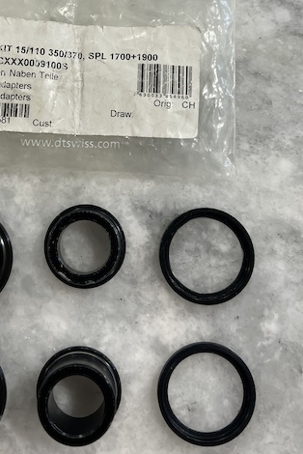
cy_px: 119
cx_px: 108
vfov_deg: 41.6
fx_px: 580
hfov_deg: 29.1
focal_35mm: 46
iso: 80
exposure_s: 1/60
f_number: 1.5
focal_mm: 5.7
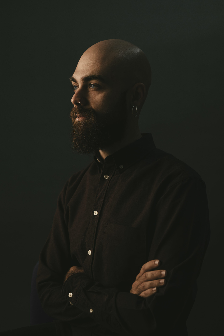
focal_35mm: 35
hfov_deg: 37.9
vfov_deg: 54.4
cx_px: 112
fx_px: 326
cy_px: 168
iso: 320
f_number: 2.5
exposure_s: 1/125
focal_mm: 35
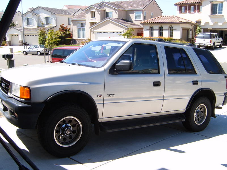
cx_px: 114
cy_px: 85
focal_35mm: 38
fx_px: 249
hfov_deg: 49.0
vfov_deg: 37.7
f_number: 5.8
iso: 63
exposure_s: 1/125
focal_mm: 5.8
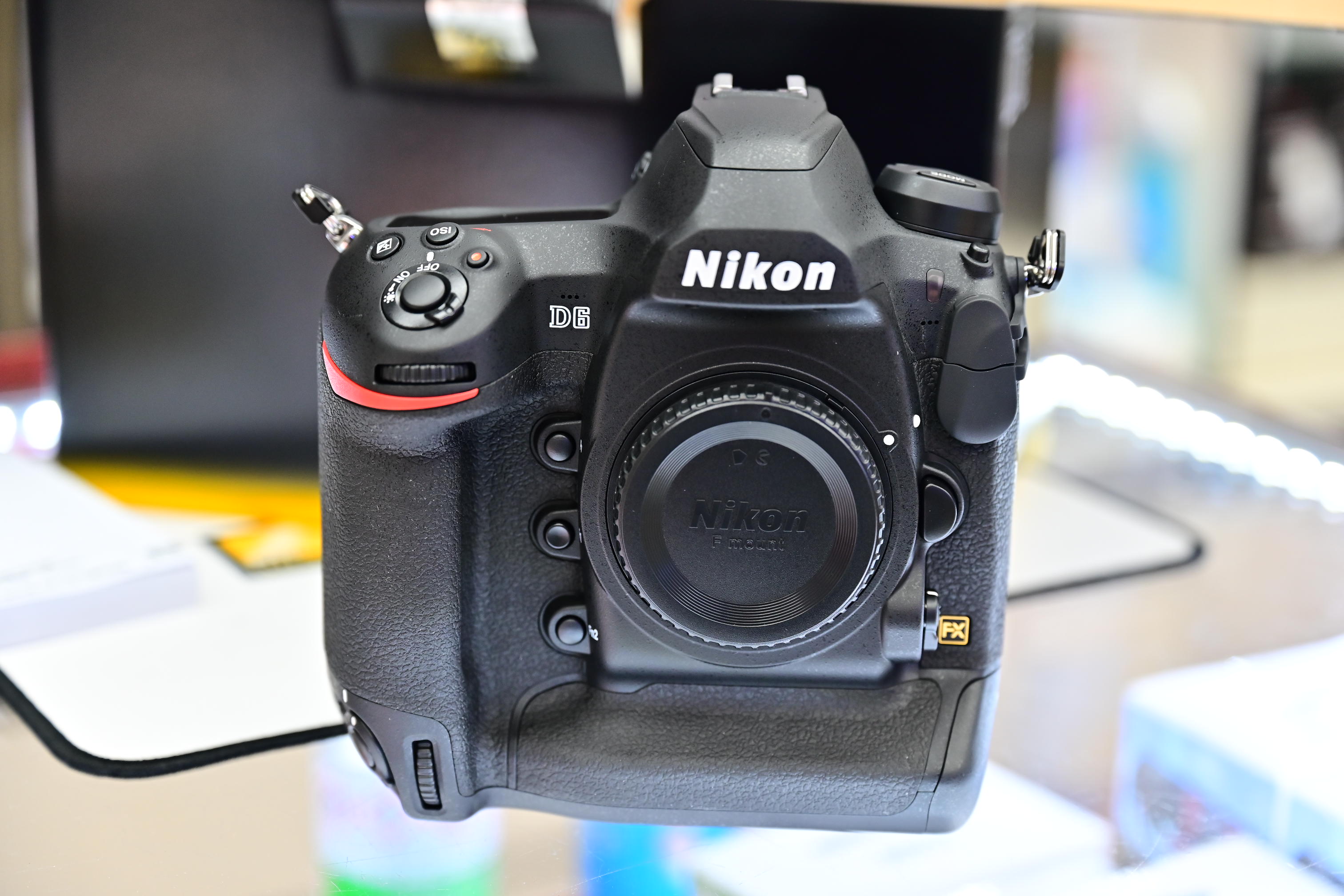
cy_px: 448
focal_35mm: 70
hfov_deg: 28.8
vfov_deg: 19.5
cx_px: 672
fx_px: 2613
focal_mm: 70
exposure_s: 1/200
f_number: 3.5
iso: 800
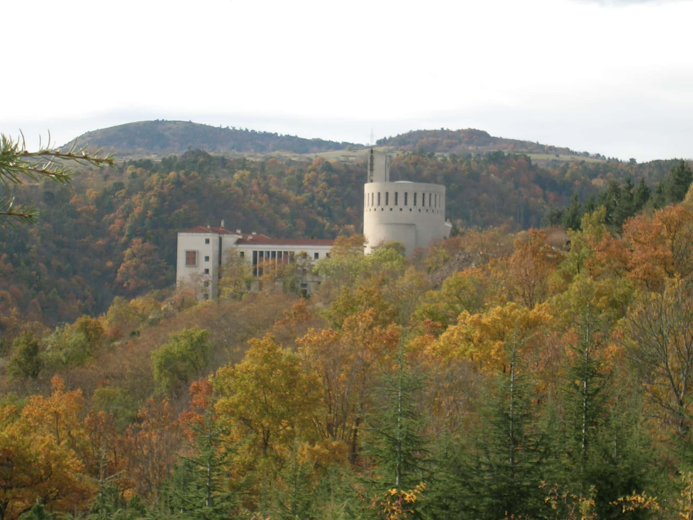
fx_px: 2102
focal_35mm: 105
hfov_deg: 18.7
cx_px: 346
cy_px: 260
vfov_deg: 14.1
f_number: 4.9
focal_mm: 16.2
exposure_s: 1/232
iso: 50
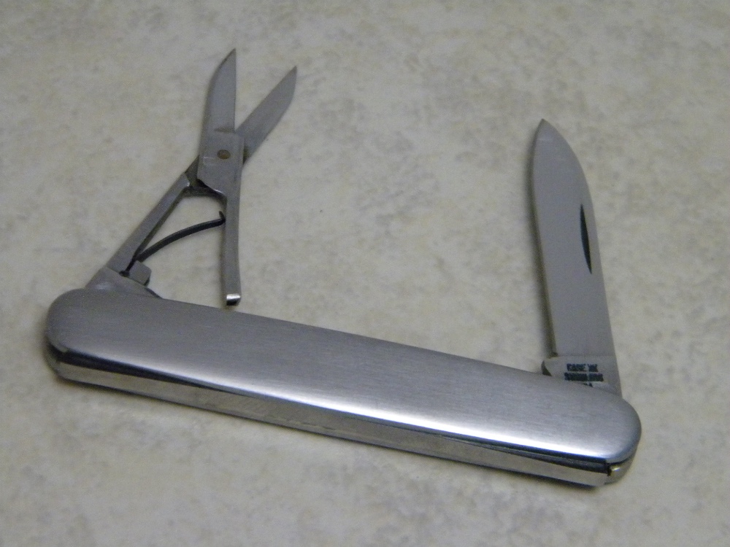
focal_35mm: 105
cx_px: 365
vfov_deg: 14.1
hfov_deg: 18.7
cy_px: 274
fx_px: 2214
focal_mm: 19
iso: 800
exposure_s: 1/55.5
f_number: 4.7
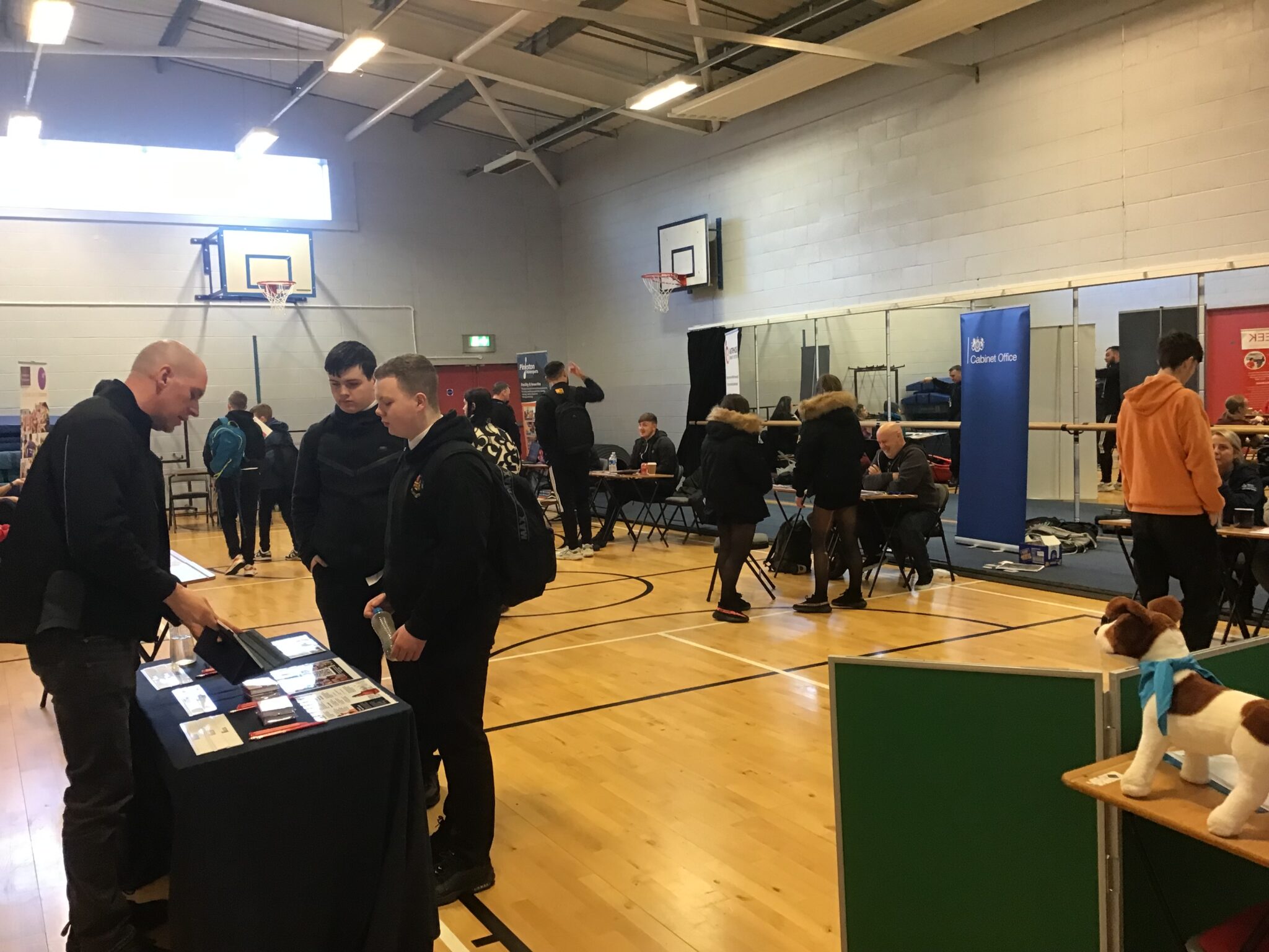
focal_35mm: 31
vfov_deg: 45.4
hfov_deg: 58.4
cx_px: 634
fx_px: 1136
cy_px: 476
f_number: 2.4
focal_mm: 3.3
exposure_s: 1/33
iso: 125
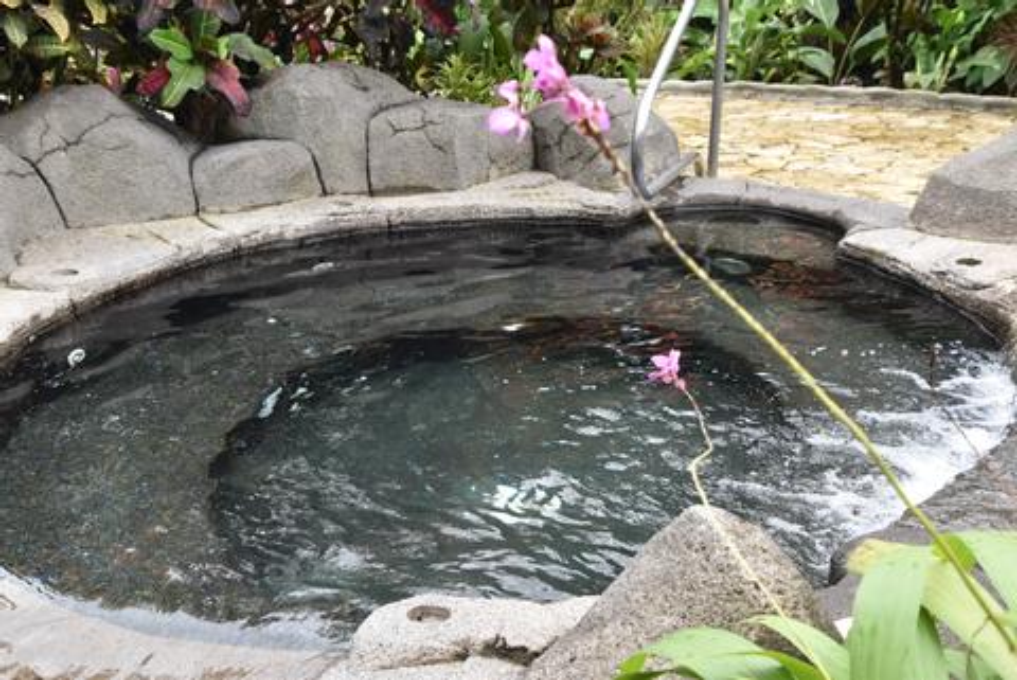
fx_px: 1484
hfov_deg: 37.8
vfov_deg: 25.8
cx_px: 508
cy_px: 340
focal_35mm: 52
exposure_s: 1/160
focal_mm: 35
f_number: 6.3
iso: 400
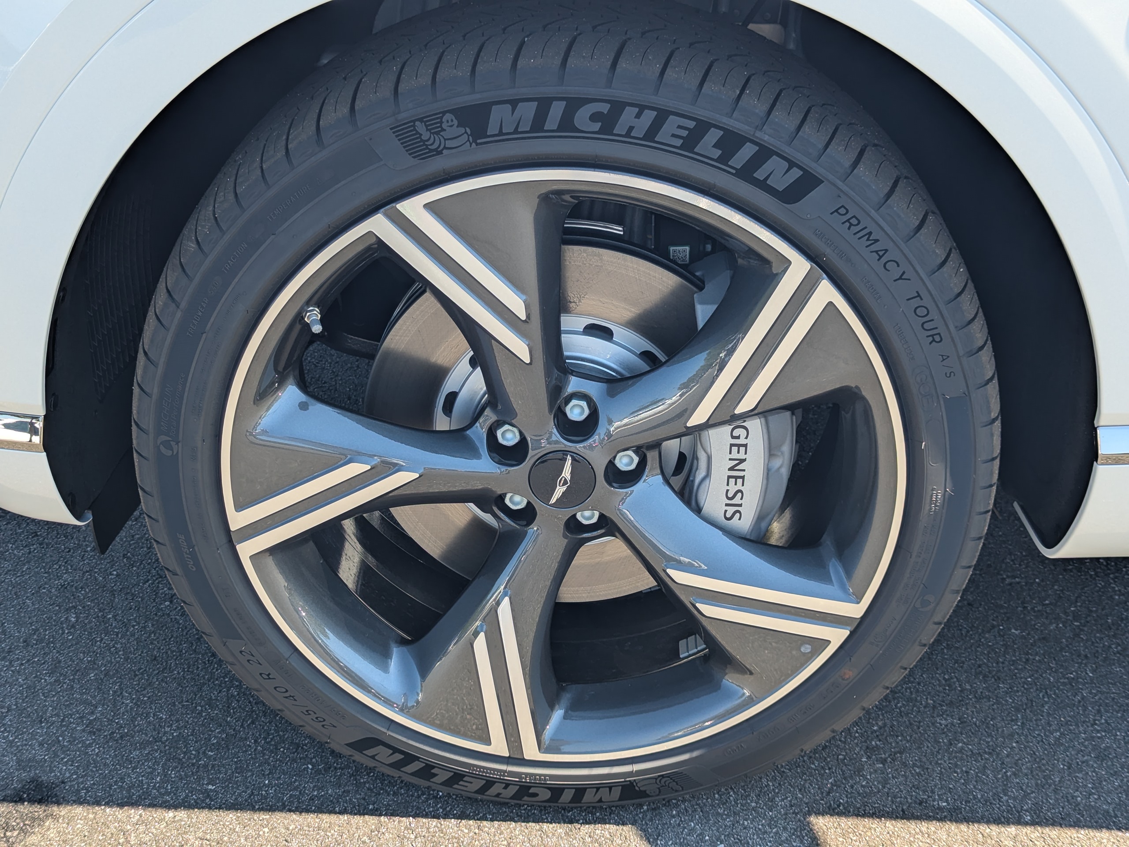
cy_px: 424
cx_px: 564
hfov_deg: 39.7
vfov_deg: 30.3
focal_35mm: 48
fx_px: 1566
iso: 49
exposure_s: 1/589
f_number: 1.85
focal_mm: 6.81
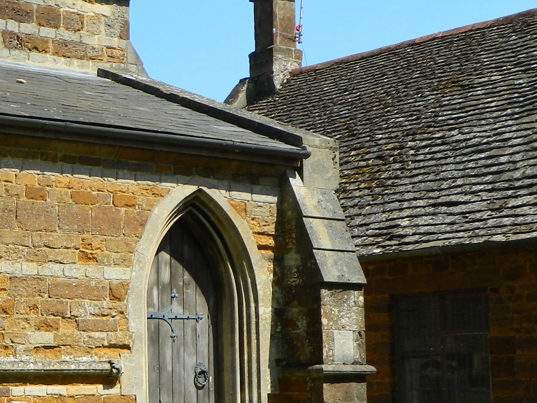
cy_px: 277
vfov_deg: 16.9
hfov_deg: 21.8
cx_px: 20
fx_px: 1349
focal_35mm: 87
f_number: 3.2
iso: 80
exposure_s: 1/640
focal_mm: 5.6
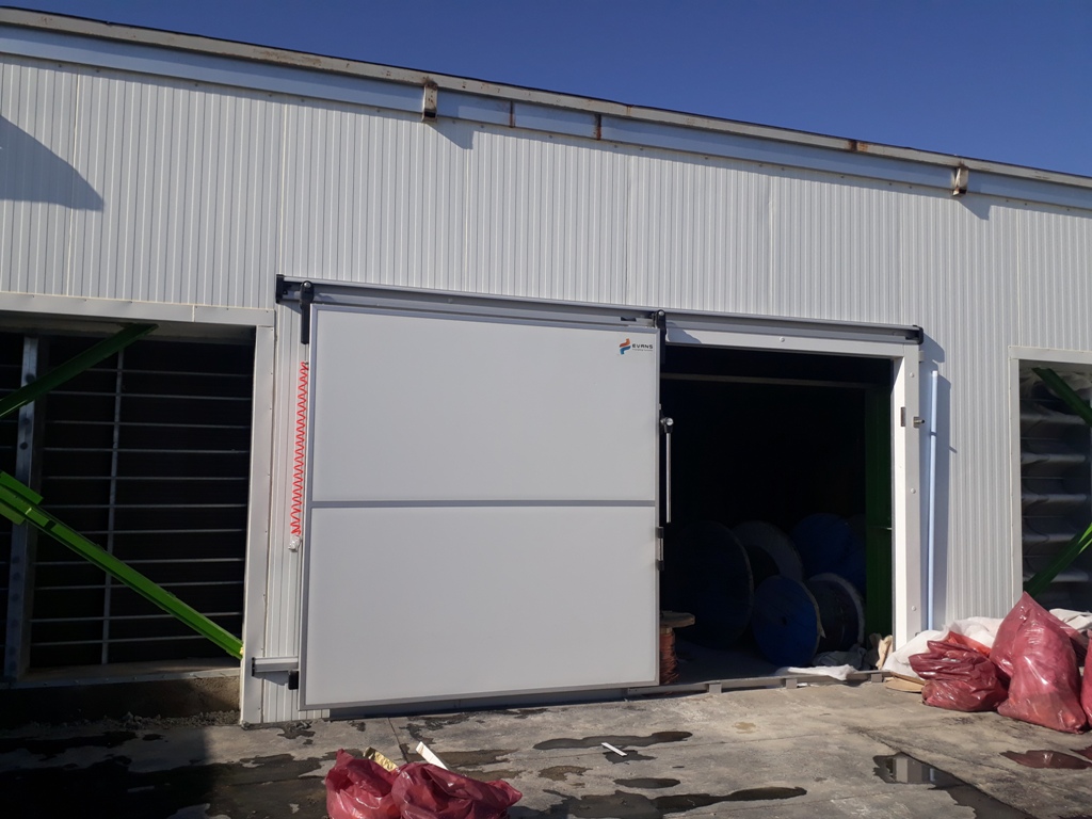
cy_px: 410
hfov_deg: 65.3
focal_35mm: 27
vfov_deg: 51.4
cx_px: 546
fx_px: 852
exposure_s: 1/2309
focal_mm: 3.6
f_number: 1.9
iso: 40
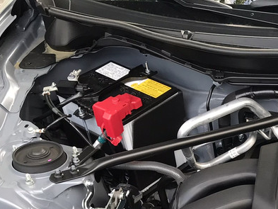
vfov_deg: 17.9
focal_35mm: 76
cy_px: 283
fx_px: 611
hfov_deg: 23.9
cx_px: 312
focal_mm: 3.99
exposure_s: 1/40
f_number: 1.8
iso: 25
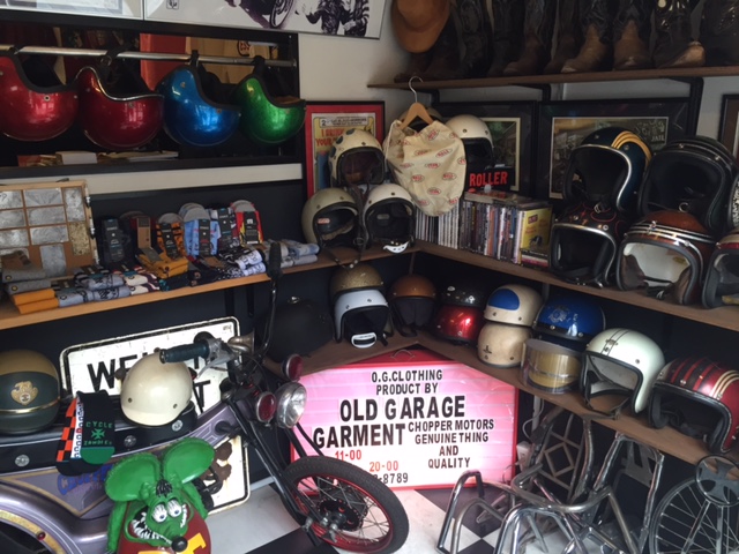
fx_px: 619
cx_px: 370
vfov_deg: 48.2
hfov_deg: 61.7
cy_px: 277
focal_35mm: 29
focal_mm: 4.15
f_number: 2.2
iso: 32
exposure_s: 1/30
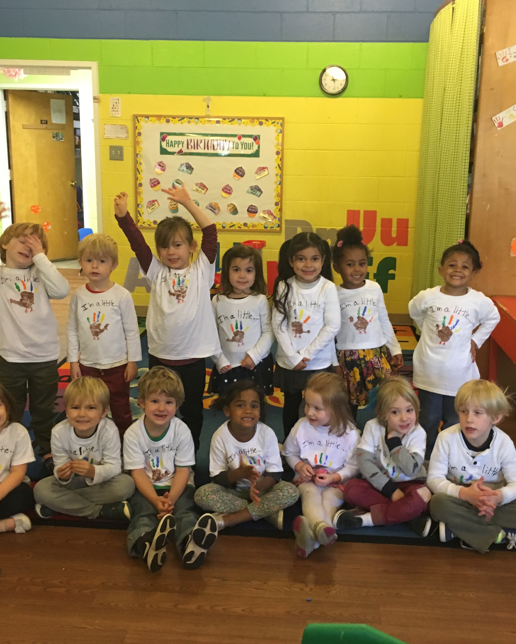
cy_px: 320
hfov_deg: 39.2
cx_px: 267
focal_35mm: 38
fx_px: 725
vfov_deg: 47.9
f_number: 2.2
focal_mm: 4.15
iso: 200
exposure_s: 1/24
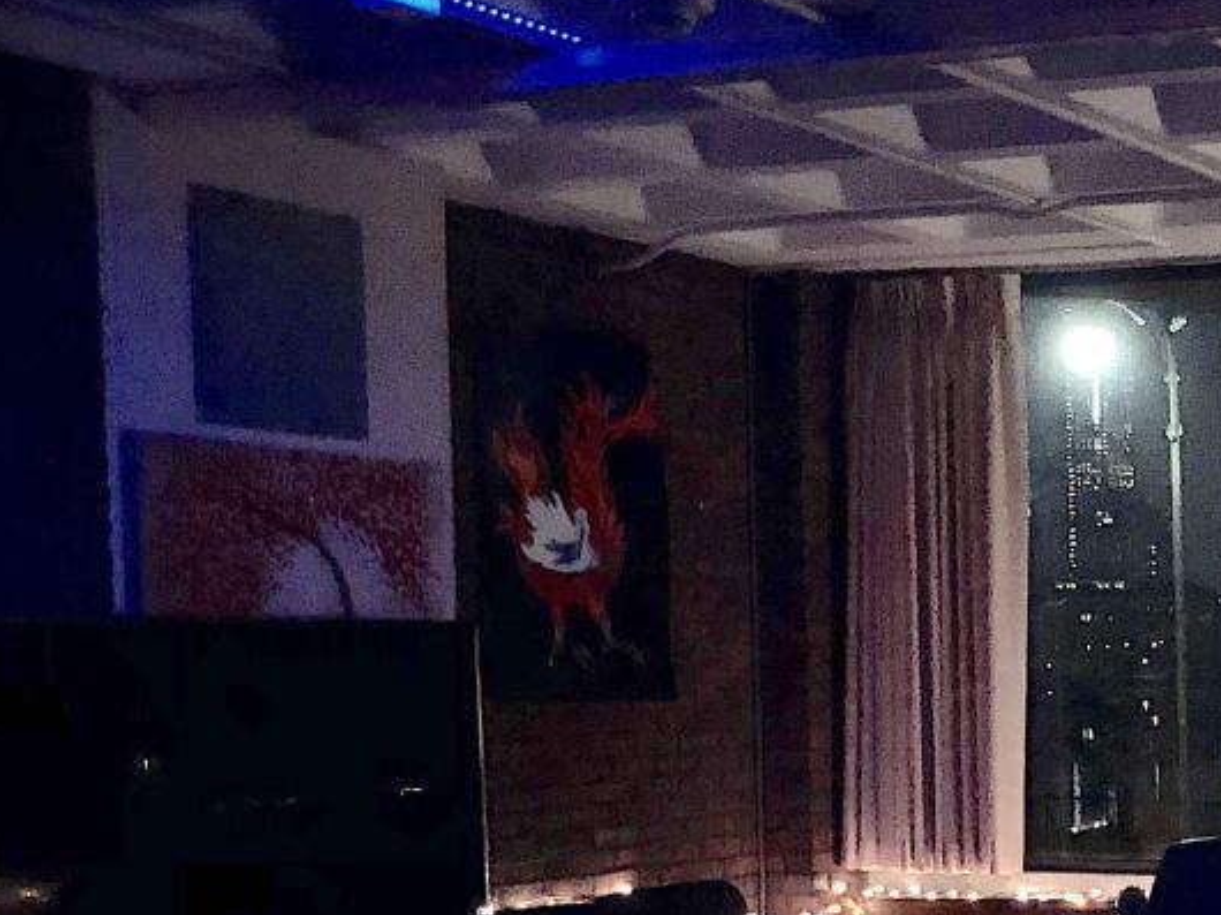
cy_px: 844
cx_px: 1378
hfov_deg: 24.4
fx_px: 2609
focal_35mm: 74
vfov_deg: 19.5
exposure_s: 1/15
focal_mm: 4
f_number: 1.8
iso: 100
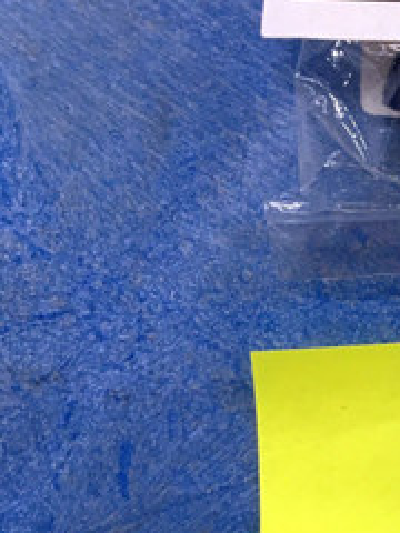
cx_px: 622
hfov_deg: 13.4
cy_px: 465
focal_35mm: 103
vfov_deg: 18.8
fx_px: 1587
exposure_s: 1/30
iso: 40
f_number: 2.2
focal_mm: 4.15
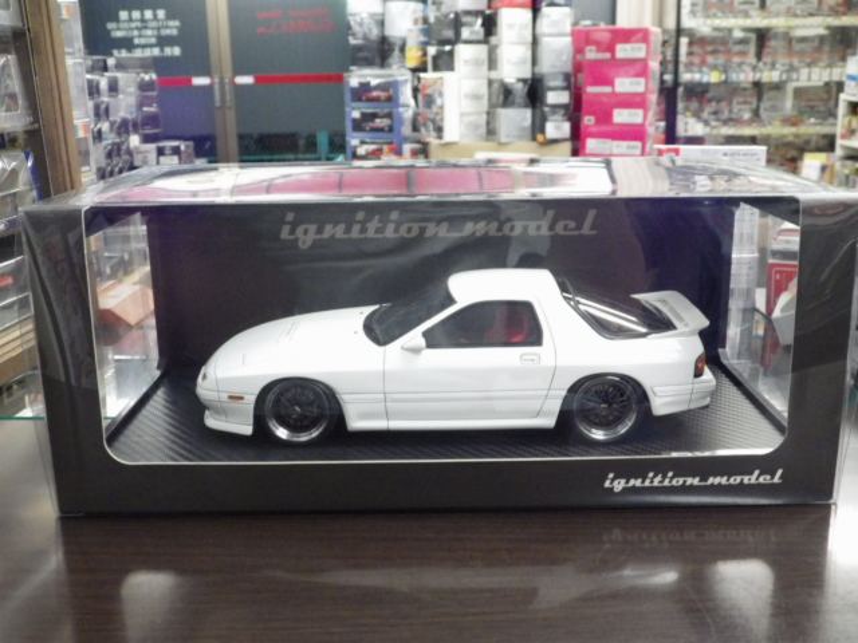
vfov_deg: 35.1
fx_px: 1016
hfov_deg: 45.8
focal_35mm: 41
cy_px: 322
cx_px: 429
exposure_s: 1/40
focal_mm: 7.4
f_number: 3.6
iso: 800
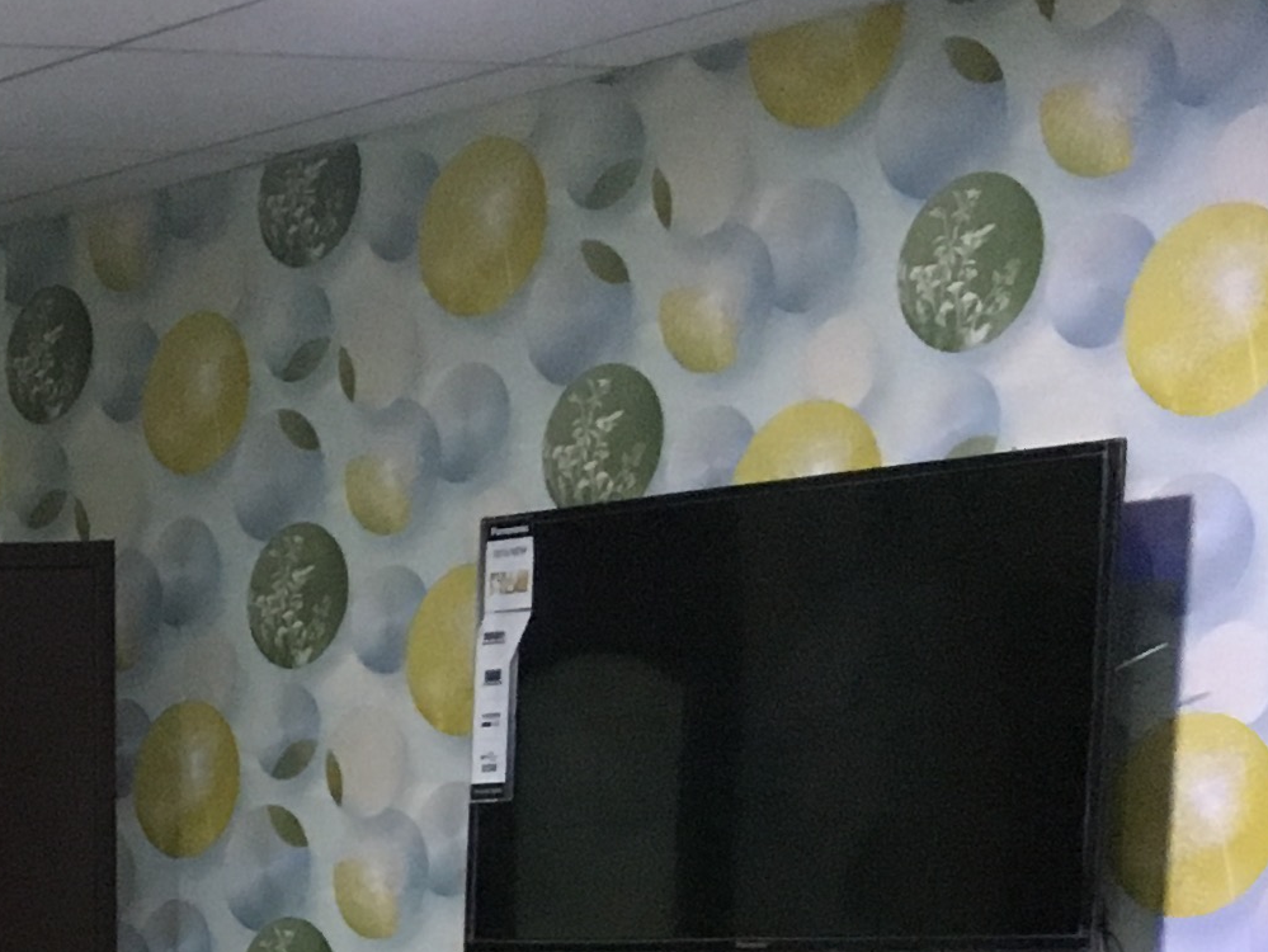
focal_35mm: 117
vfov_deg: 11.9
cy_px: 1608
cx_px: -1192
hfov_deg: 14.3
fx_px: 4287
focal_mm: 4.15
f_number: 2.2
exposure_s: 1/33
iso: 200
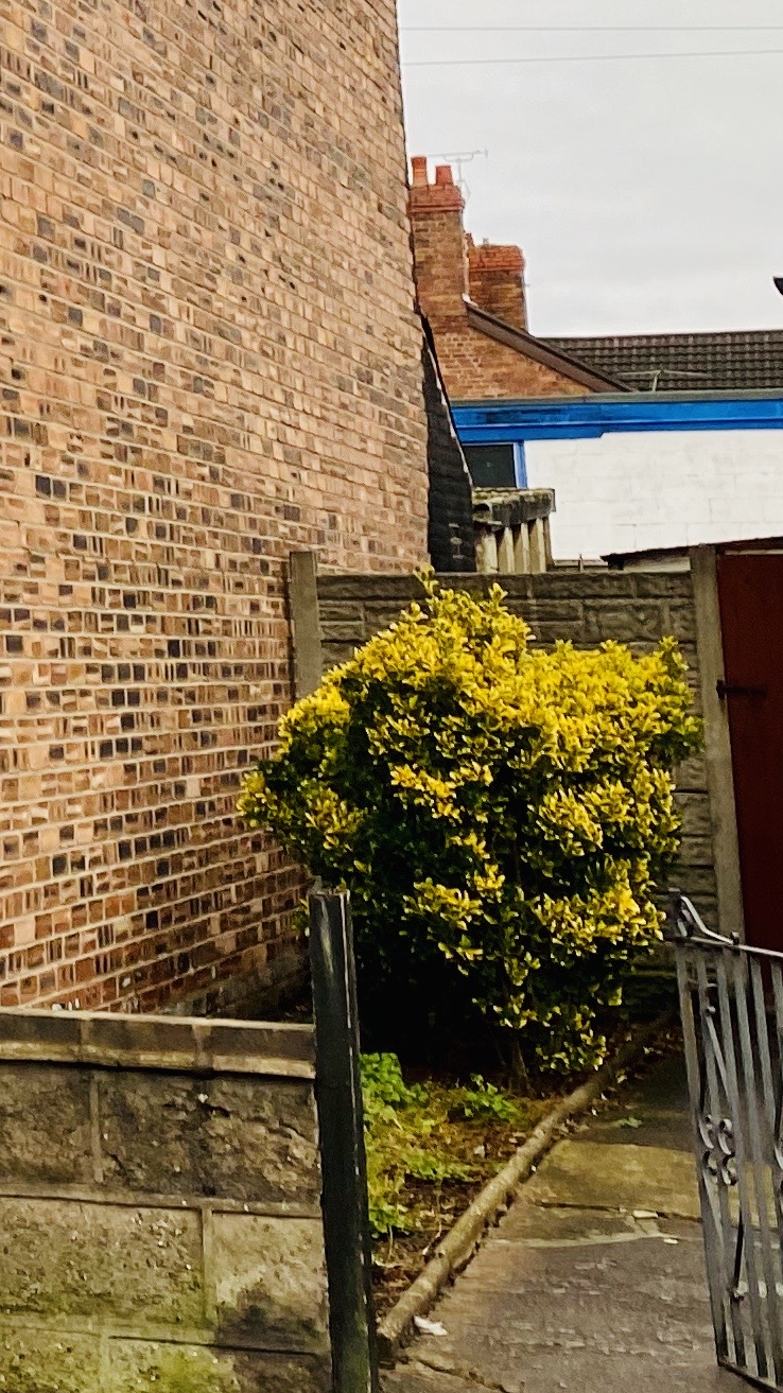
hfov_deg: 12.5
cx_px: -688
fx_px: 3213
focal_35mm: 87
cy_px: 47
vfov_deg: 23.6
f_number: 1.8
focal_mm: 4.25
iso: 32
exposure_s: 1/122
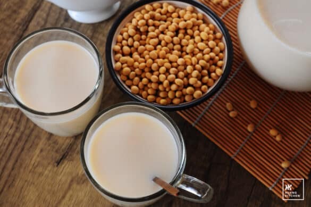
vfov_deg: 20.1
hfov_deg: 29.9
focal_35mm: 68
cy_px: 104
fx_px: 583
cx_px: 156
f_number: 6.7
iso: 400
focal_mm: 45
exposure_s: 1/350
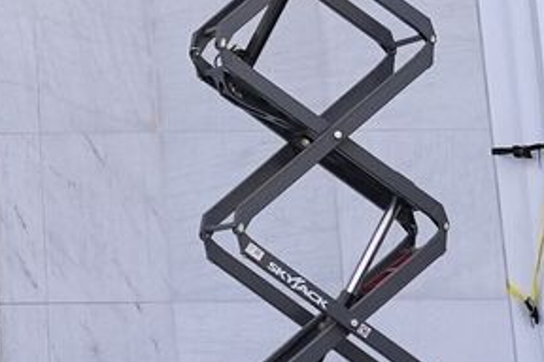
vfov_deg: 6.2
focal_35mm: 213
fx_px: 3218
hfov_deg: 8.7
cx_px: -797
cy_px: -410
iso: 1000
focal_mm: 30
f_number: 6.3
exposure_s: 1/1250
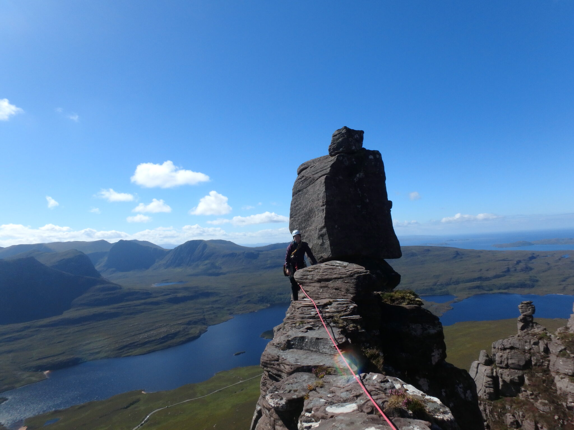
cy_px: 215
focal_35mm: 21
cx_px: 287
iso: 125
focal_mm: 3.7
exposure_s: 1/640
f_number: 6
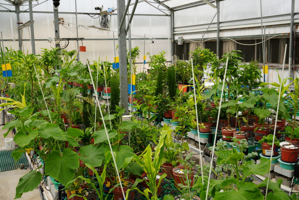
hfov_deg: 47.9
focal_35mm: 40
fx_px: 336
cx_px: 150
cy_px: 100
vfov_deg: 33.0
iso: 100
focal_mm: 27
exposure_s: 1/125
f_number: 9
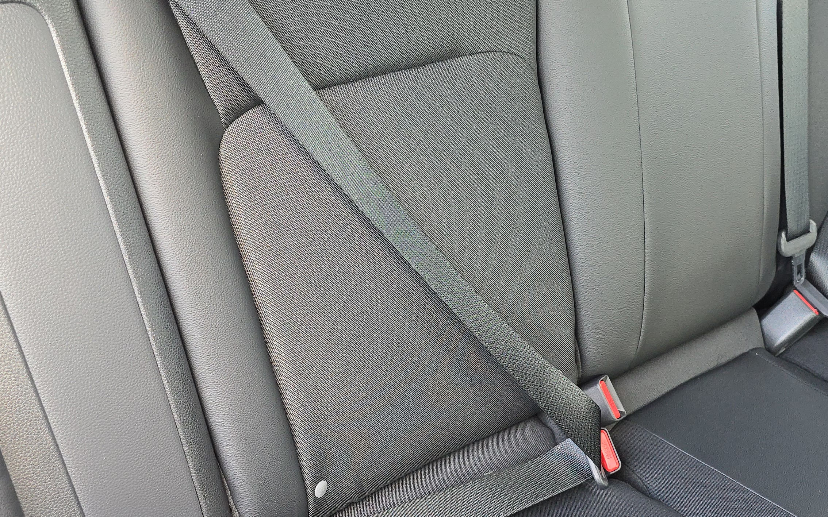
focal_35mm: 43
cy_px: 319
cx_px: 520
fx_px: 970
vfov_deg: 29.8
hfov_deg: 45.8
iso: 160
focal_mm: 6.3
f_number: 1.7
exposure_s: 1/120
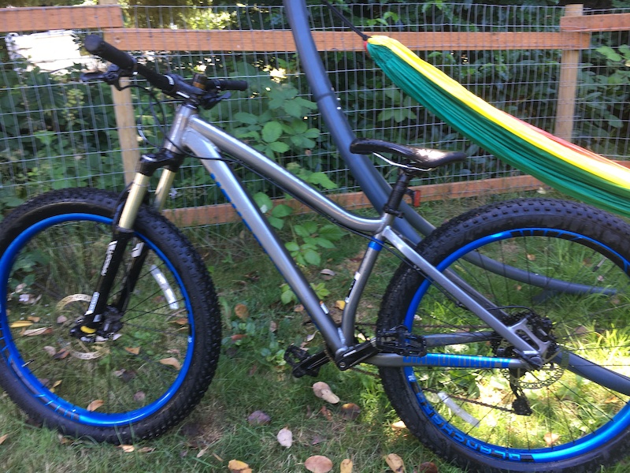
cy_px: 236
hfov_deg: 61.7
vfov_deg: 48.2
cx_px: 315
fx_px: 528
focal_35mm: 29
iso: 25
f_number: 2.2
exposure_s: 1/40
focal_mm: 4.15
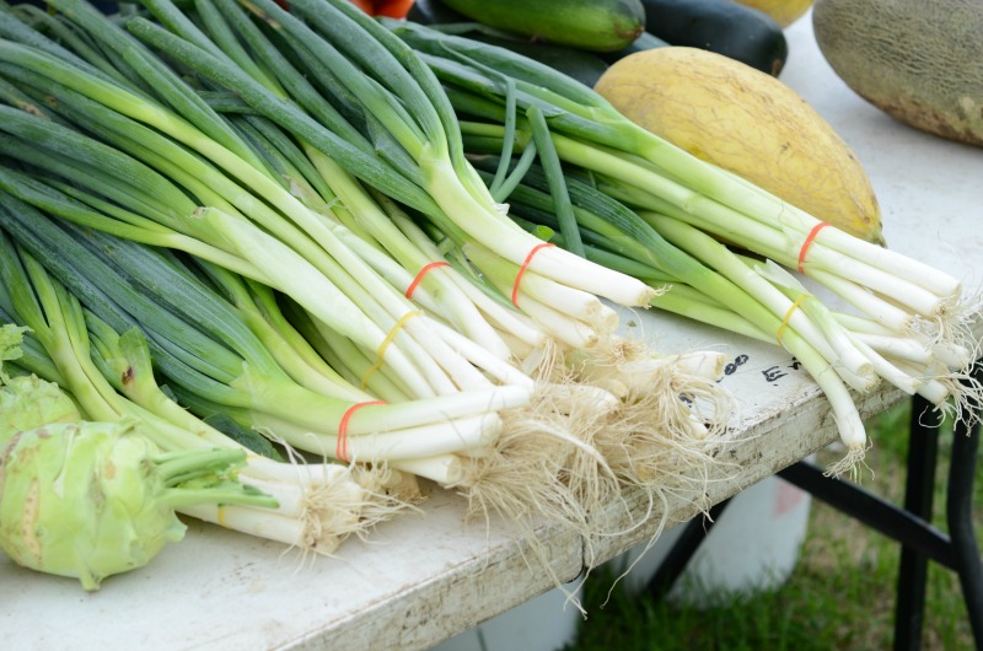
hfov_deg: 27.0
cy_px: 326
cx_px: 492
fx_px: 2044
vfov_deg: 18.1
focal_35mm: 75
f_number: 4.5
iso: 200
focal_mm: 50
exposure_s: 1/400
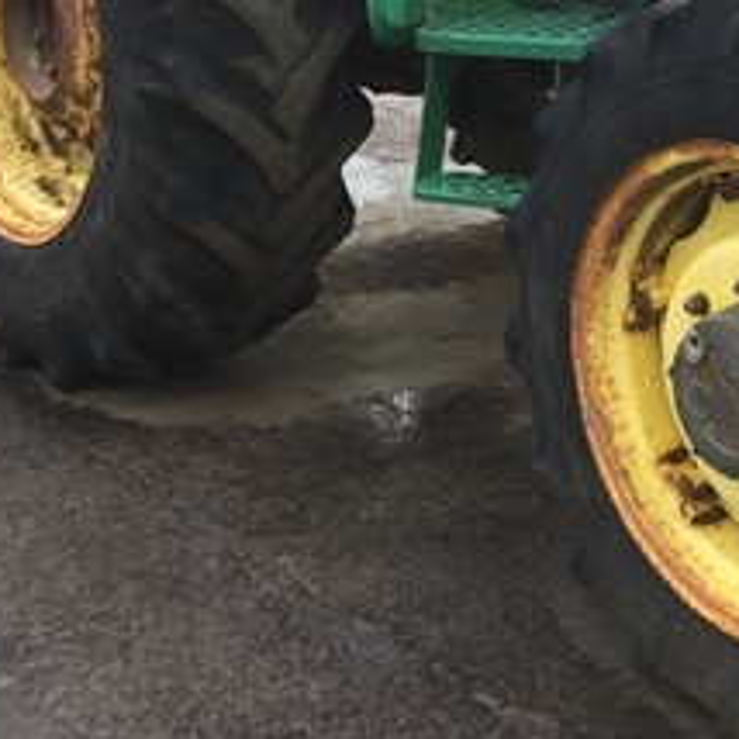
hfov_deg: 20.3
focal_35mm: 82
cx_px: 780
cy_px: 55
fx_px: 1981
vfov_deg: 20.6
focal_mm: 3.3
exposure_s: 1/120
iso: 25
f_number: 2.4
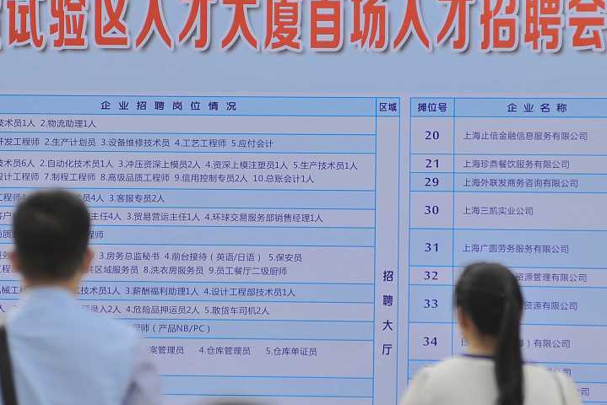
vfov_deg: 4.1
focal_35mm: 334
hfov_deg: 6.2
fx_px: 5634
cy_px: 225
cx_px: 290
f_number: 2.8
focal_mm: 200
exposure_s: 1/500
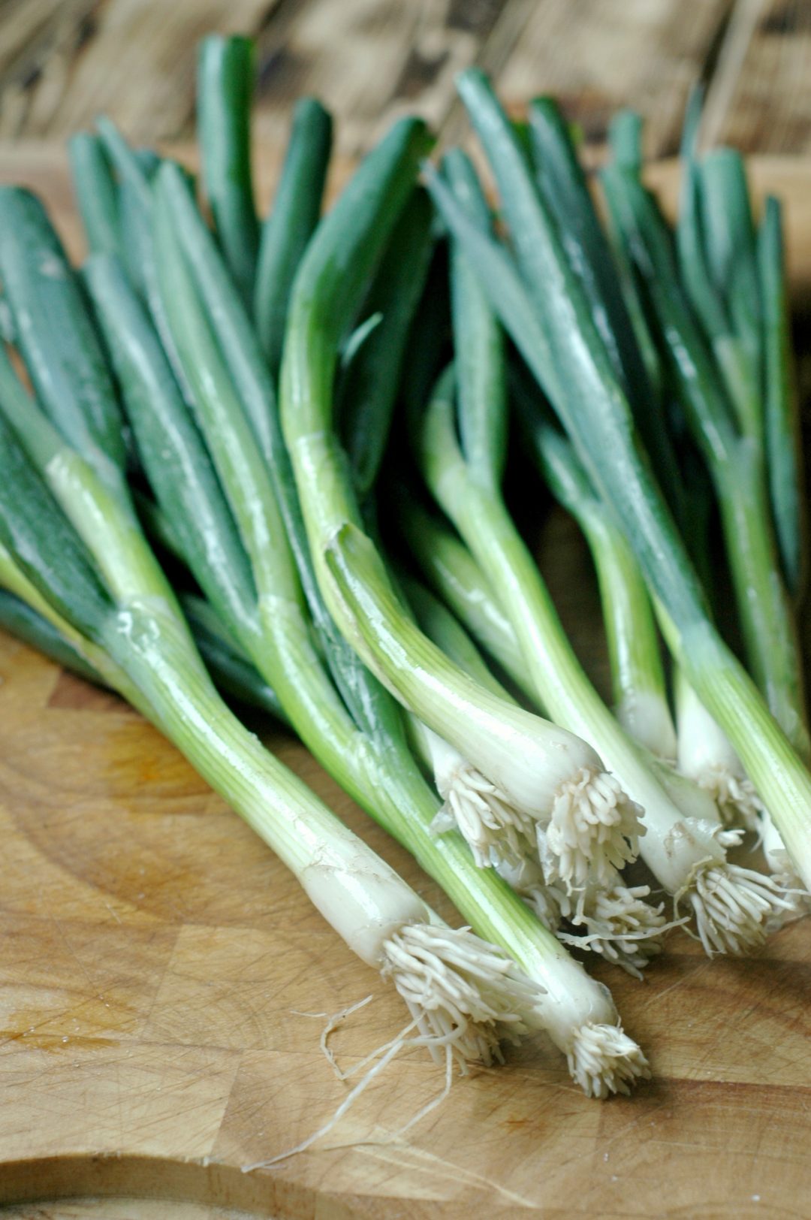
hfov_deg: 18.2
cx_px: 406
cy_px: 610
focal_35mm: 75
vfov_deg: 27.0
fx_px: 2539
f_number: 4.5
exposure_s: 1/80
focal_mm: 50
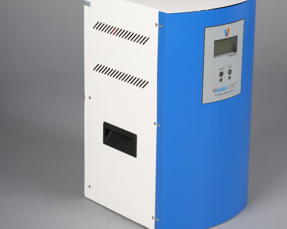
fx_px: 1087
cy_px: 67
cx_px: 162
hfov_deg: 15.0
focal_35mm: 128
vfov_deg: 12.0
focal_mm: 75
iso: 160
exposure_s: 1/200
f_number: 13
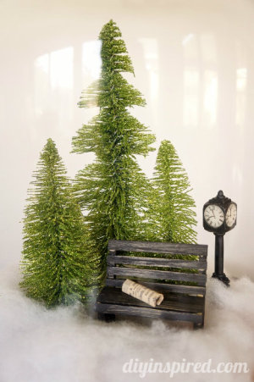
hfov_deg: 38.3
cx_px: 127
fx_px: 366
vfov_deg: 55.1
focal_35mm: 34
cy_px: 191
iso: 1000
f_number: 4
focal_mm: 23
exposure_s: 1/60
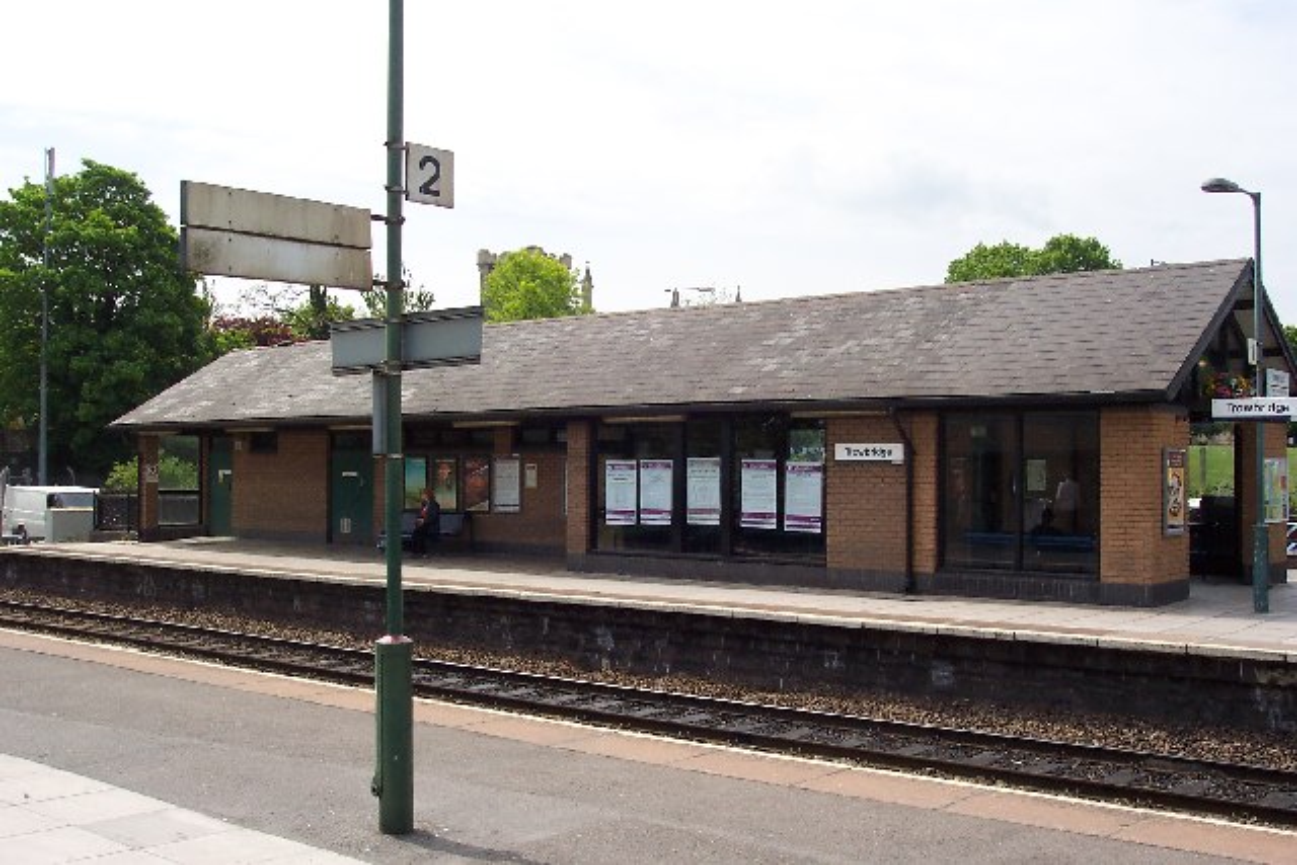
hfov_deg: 50.7
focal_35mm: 38
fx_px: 1369
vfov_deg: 35.1
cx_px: 648
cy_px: 432
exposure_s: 1/500
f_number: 4.8
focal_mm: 8
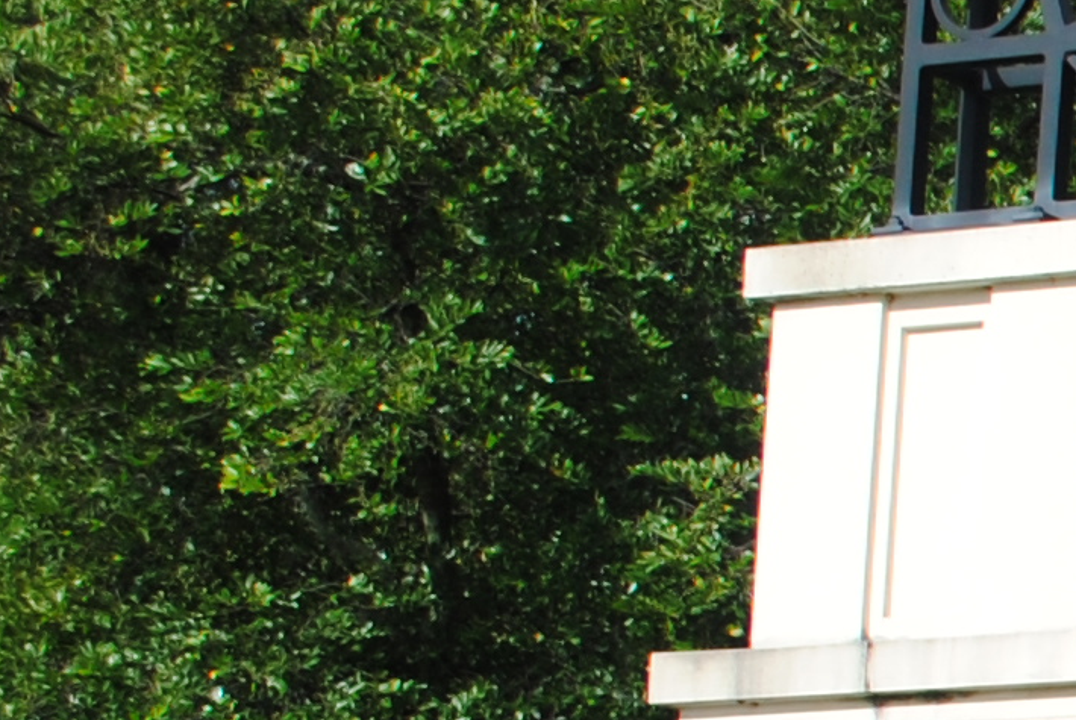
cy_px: 1125
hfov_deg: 9.6
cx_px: 2892
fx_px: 5385
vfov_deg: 7.5
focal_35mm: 180
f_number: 8
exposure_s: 1/250
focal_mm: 22
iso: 100
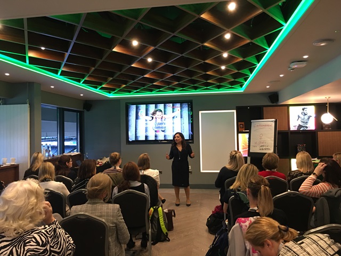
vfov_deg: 48.2
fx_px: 286
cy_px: 128
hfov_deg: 61.7
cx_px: 170
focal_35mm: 29
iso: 100
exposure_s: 1/17
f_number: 2.2
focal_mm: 4.15
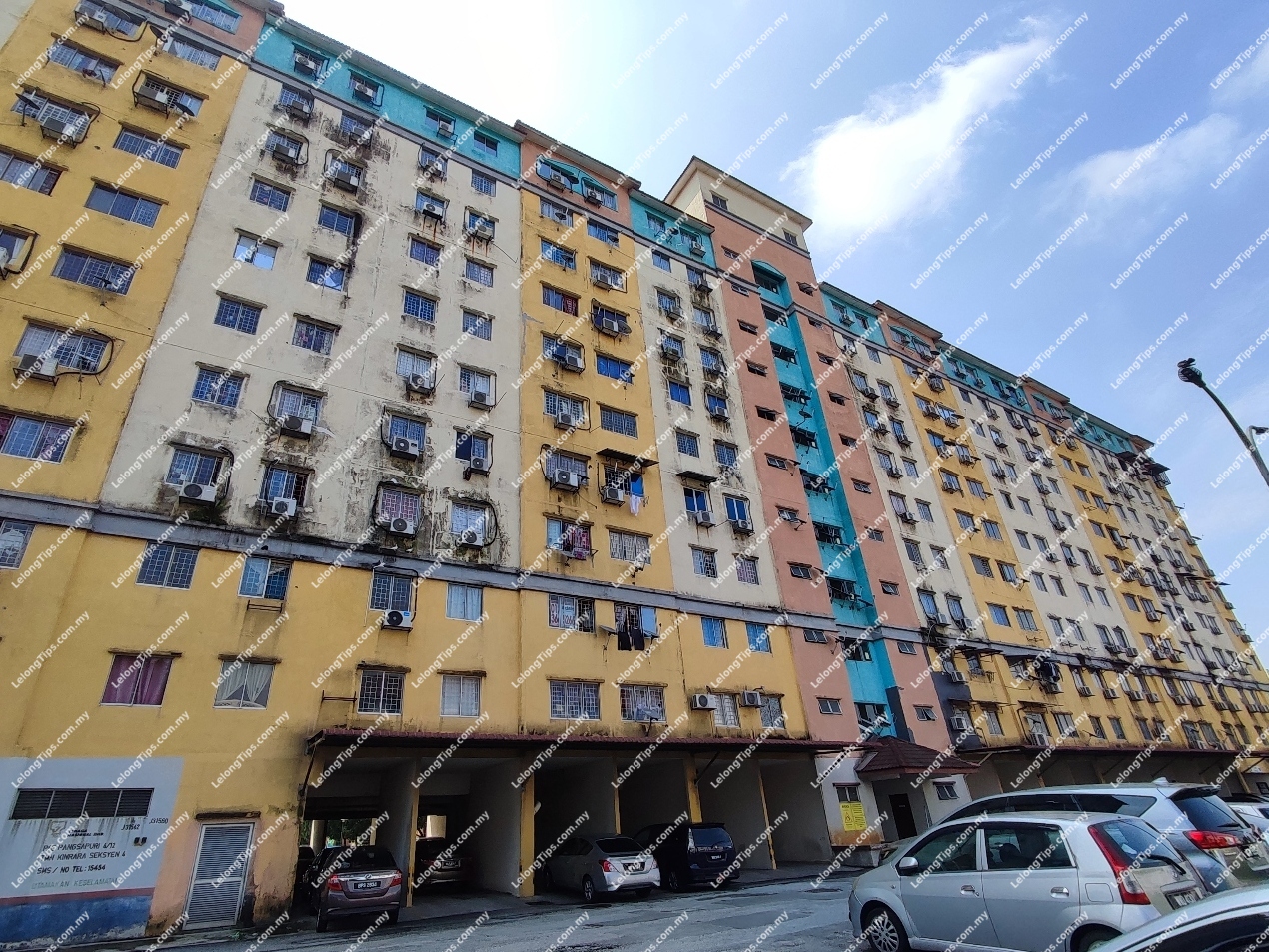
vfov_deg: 78.1
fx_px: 587
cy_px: 476
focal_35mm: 16
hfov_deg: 94.5
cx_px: 634
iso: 50
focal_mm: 1.65
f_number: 2.2
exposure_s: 1/1244
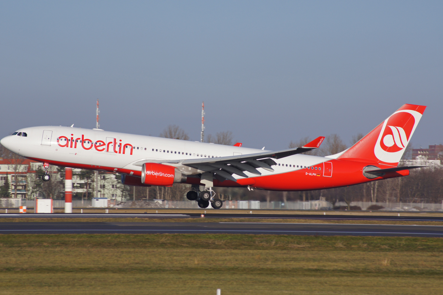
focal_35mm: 240
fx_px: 2950
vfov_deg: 5.7
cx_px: 222
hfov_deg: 8.6
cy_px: 148
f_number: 10
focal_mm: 160
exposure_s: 1/400
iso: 100
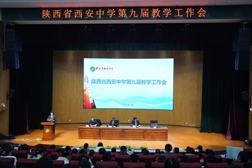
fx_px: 217
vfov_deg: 42.3
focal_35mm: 31
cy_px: 84
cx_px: 126
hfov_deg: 60.3
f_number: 3.2
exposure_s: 1/80
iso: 640
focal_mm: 31
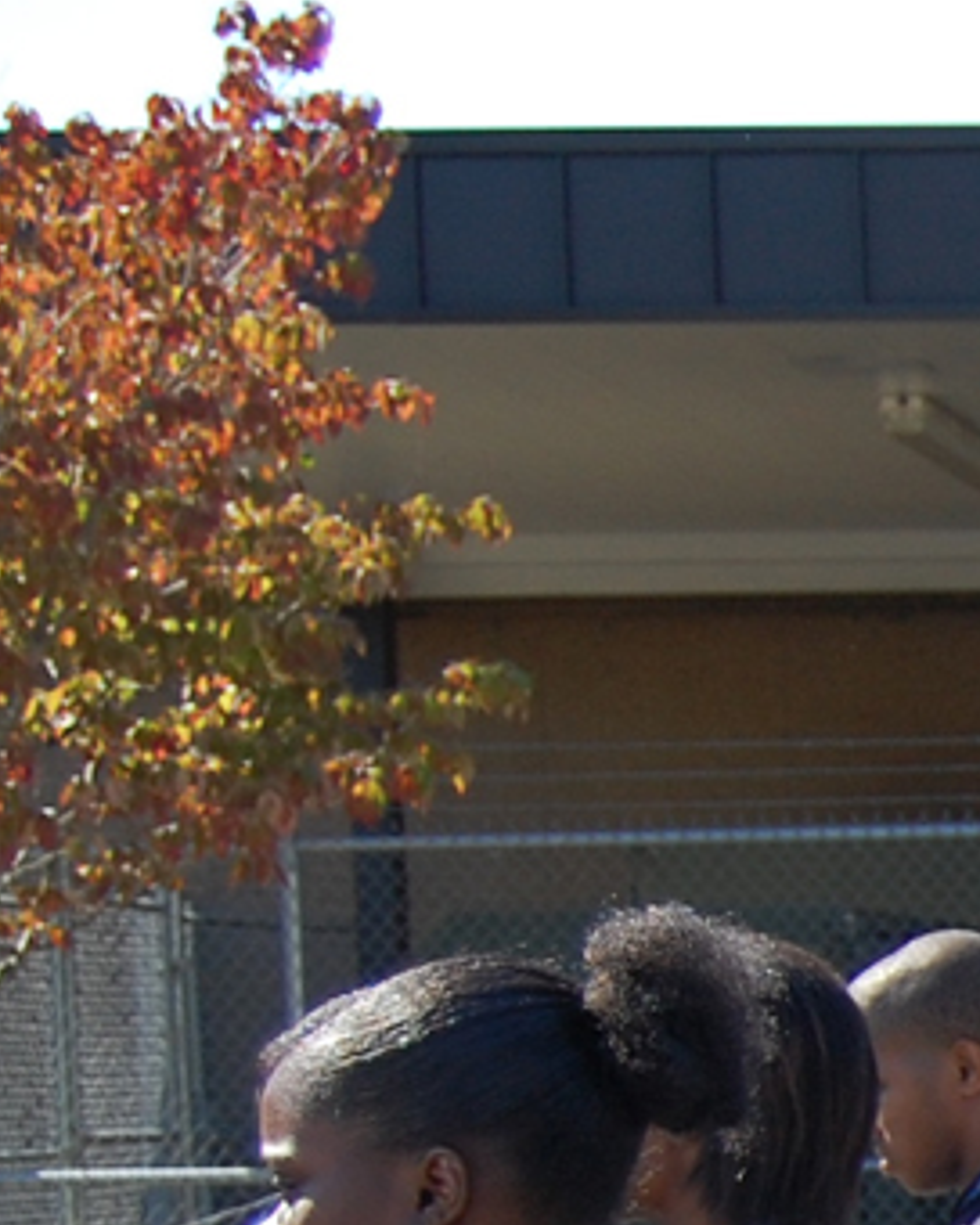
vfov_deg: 13.6
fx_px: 4966
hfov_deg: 9.8
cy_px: 1529
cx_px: 2450
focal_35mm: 137
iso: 320
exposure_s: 1/1000
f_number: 4
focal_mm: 23
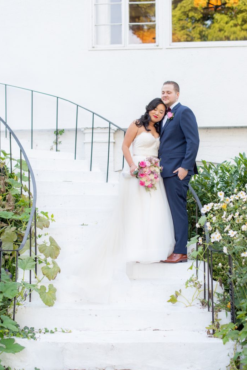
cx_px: 130
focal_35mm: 58
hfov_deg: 23.4
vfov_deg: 34.4
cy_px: 197
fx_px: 596
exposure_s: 1/640
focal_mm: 50
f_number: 2.8
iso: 320
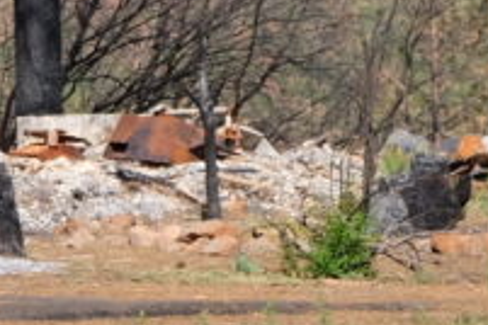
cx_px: -413
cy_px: -297
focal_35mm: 326
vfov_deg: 4.2
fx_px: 4419
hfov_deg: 6.2
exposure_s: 1/600
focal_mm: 42.5
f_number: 8
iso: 400
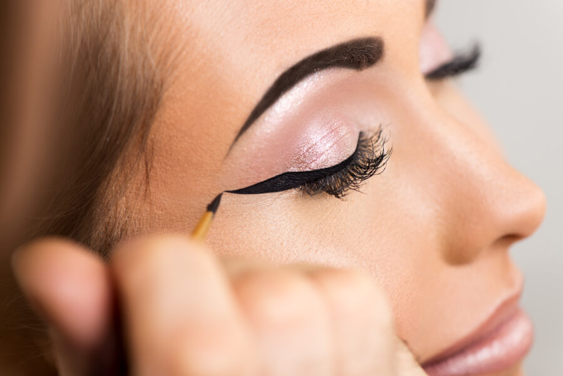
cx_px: 282
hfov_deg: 19.5
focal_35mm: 105
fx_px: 1643
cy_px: 188
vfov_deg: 13.1
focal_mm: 105
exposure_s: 1/125
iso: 100
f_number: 5.6
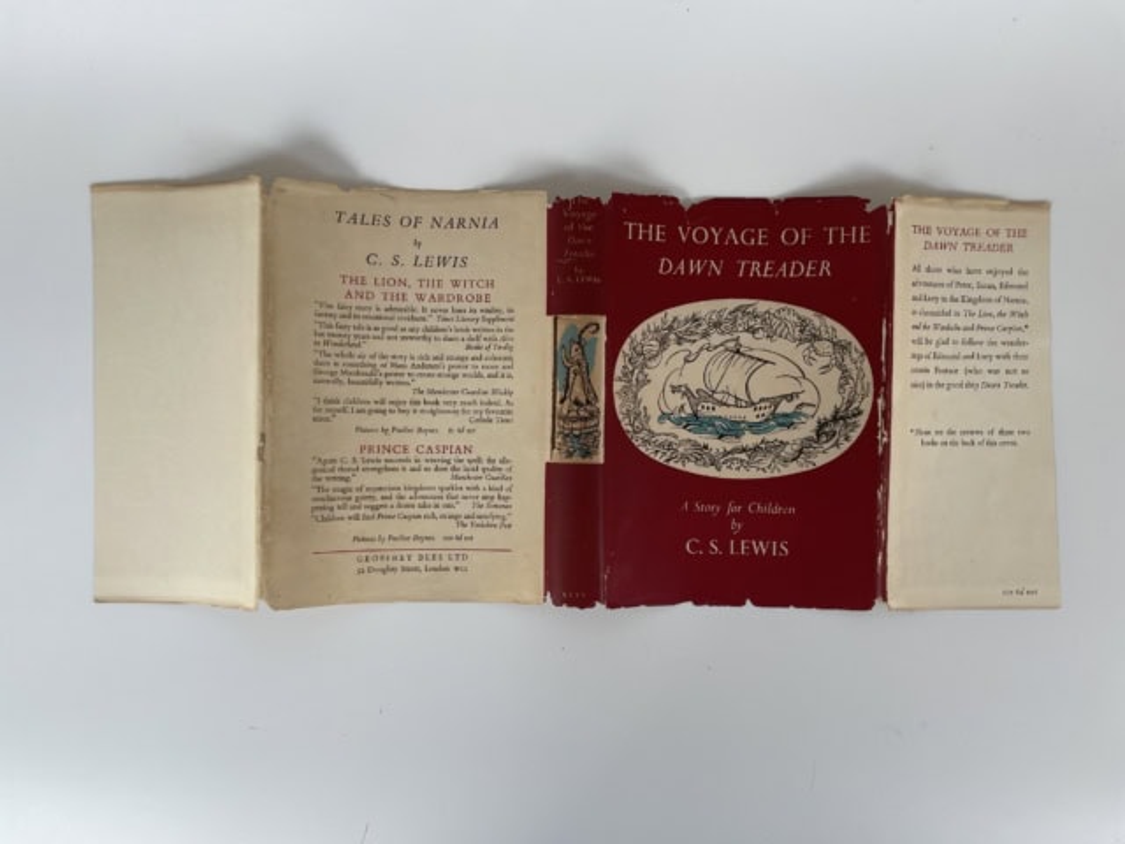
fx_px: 845
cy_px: 422
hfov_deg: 67.3
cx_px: 562
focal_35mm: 26
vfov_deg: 53.1
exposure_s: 1/152
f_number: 1.6
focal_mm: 4.2
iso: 32
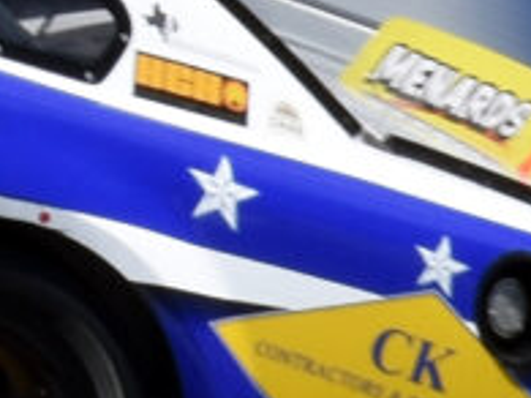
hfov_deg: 1.1
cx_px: -939
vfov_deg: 0.8
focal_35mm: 1876
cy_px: -76
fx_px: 28756
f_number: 16
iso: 100
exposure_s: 1/200
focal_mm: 165
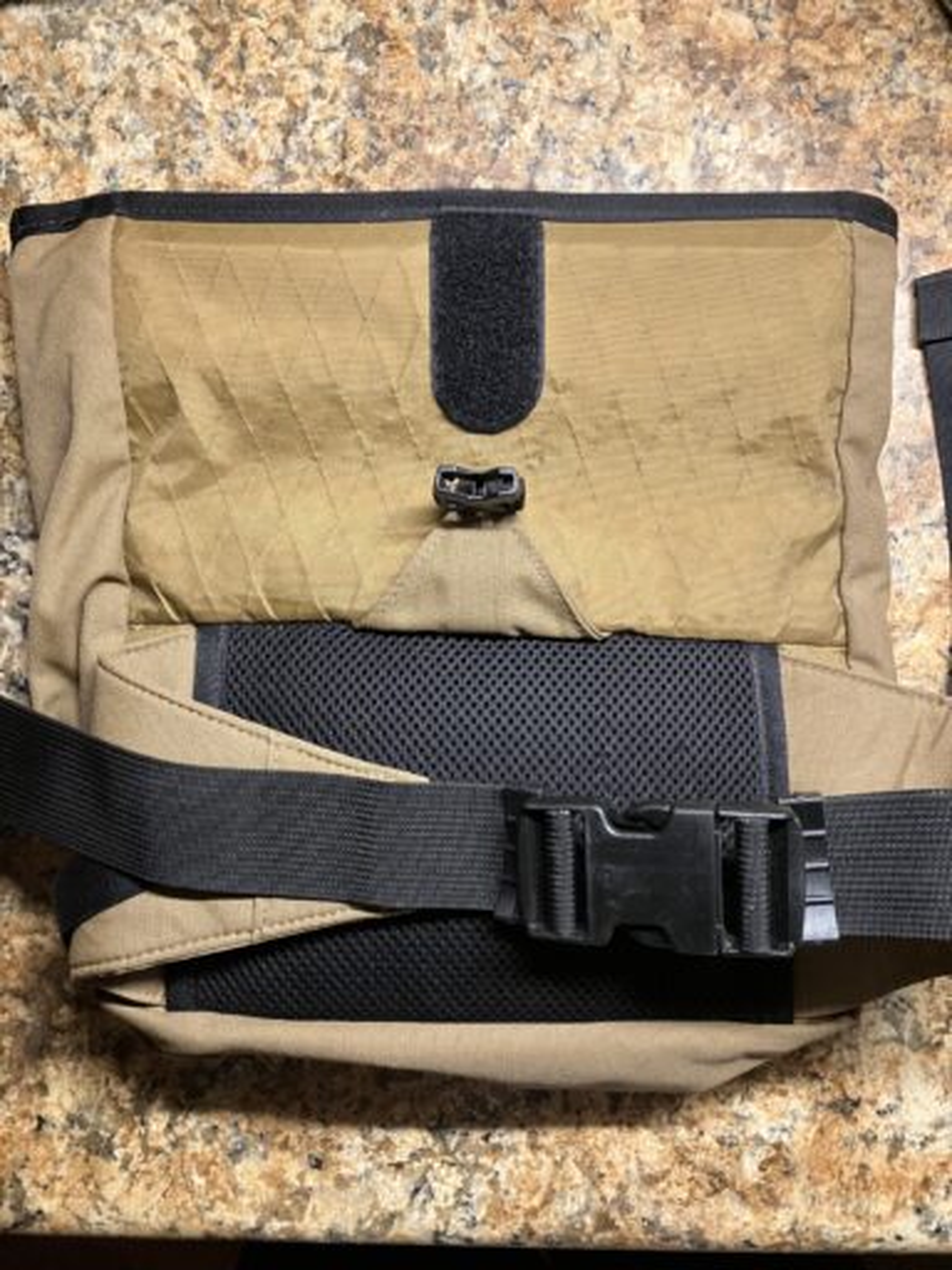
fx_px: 1027
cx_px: 476
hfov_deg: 49.7
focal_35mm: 28
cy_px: 635
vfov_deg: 63.4
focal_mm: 3.99
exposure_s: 1/60
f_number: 1.8
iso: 200
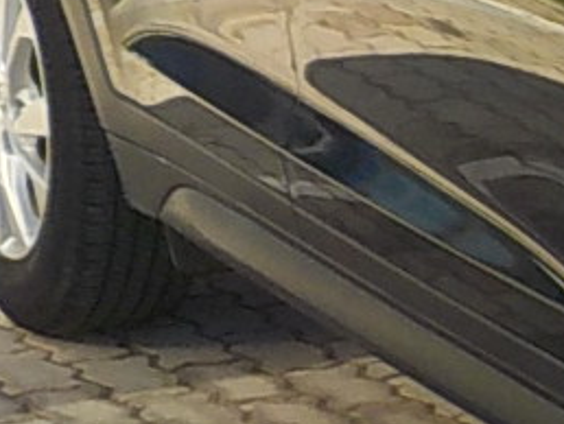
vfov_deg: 8.0
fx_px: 3033
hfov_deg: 9.5
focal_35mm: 186
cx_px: 1358
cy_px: 210
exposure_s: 1/500
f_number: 3.3
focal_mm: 4.1
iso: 125
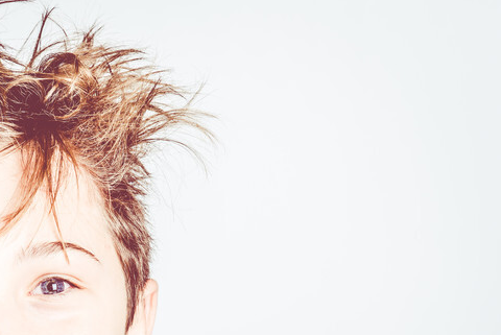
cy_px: 303
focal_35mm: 181
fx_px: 2521
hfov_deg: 11.2
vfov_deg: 7.6
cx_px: 4
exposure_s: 1/200
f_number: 10
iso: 100
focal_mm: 85
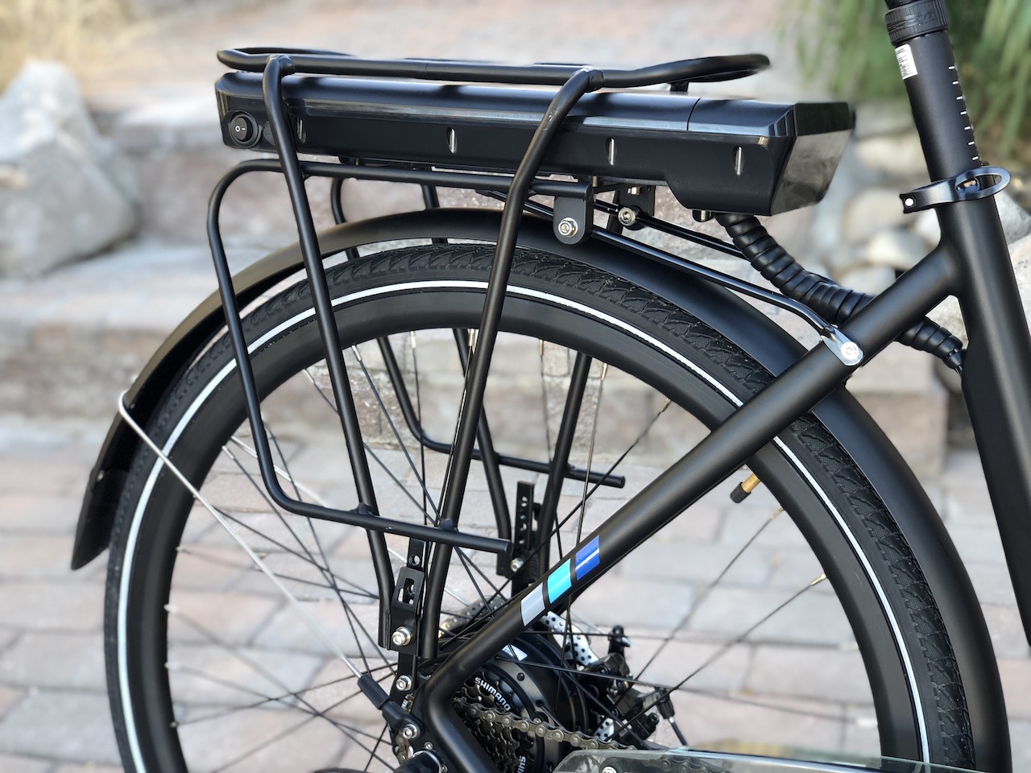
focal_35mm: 52
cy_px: 386
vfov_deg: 28.0
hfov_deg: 36.8
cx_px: 516
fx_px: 1549
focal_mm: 6
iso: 40
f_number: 2.4
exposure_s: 1/60
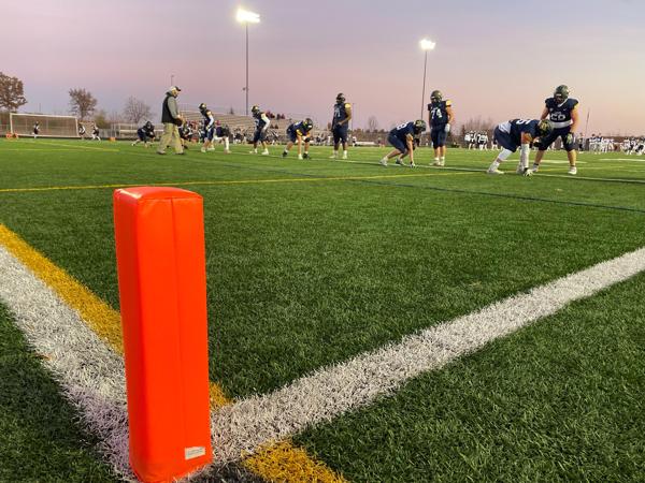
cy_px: 242
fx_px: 484
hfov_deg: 67.3
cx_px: 322
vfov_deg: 53.1
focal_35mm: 26
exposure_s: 1/60
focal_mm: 4.25
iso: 160
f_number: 1.8
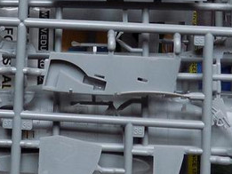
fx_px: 630
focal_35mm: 94
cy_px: -15
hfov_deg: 20.5
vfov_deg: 15.3
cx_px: 29
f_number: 3.1
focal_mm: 4
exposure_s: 1/30
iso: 125
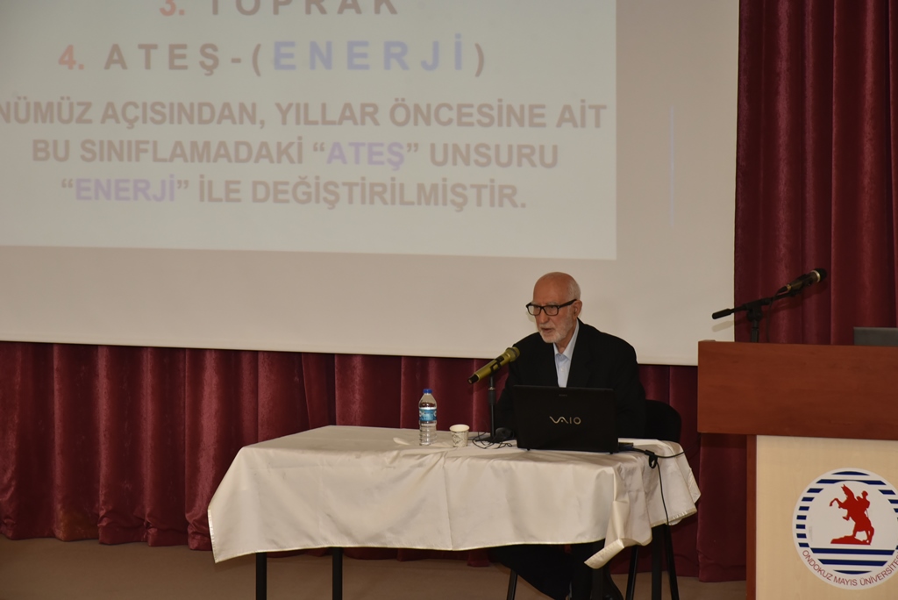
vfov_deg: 11.4
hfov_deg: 17.1
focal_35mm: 120
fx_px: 2995
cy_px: 300
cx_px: 449
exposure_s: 1/80
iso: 1250
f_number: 8
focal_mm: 120
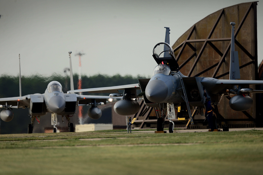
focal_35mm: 800
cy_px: 88
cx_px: 132
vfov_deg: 1.7
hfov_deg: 2.6
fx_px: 5846
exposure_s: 1/400
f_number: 5.6
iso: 200
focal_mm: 800
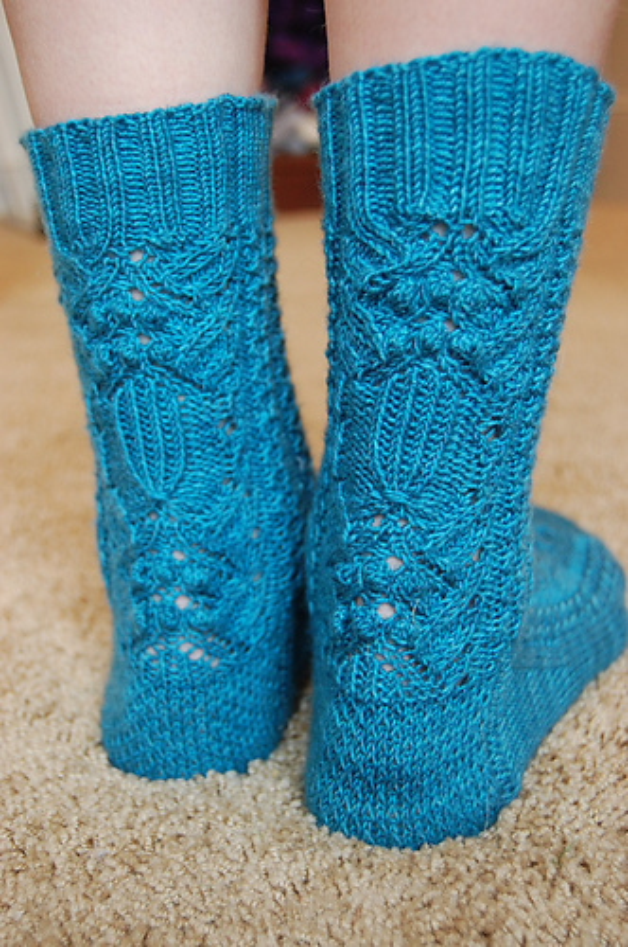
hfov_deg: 28.9
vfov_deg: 42.4
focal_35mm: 46
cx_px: 314
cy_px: 474
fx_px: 1220
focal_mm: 31
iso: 800
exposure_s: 1/15
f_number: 4.5
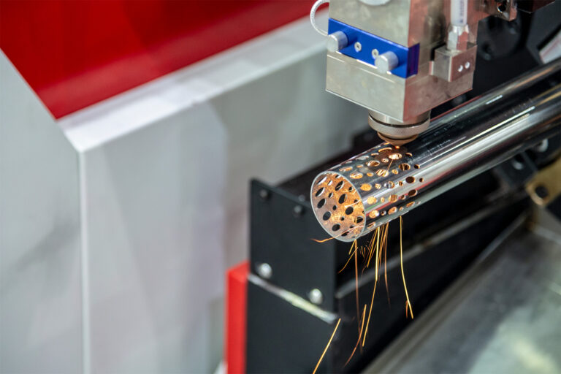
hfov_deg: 17.1
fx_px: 1870
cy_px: 187
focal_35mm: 120
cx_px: 280
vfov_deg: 11.4
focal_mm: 120
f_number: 4
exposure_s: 1/50
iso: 1600
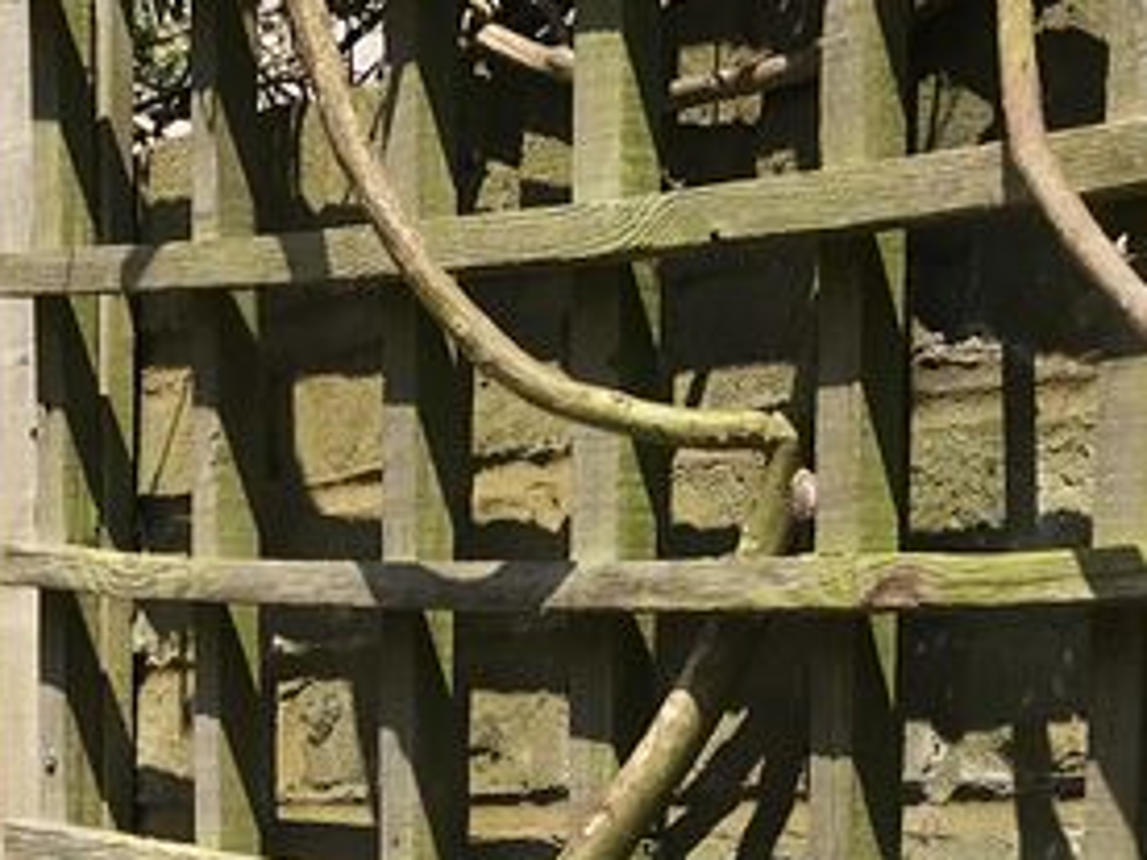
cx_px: 220
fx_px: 3446
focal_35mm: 104
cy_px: 1363
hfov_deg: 18.7
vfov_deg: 13.3
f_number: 1.8
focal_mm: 3.99
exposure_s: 1/2398
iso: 20
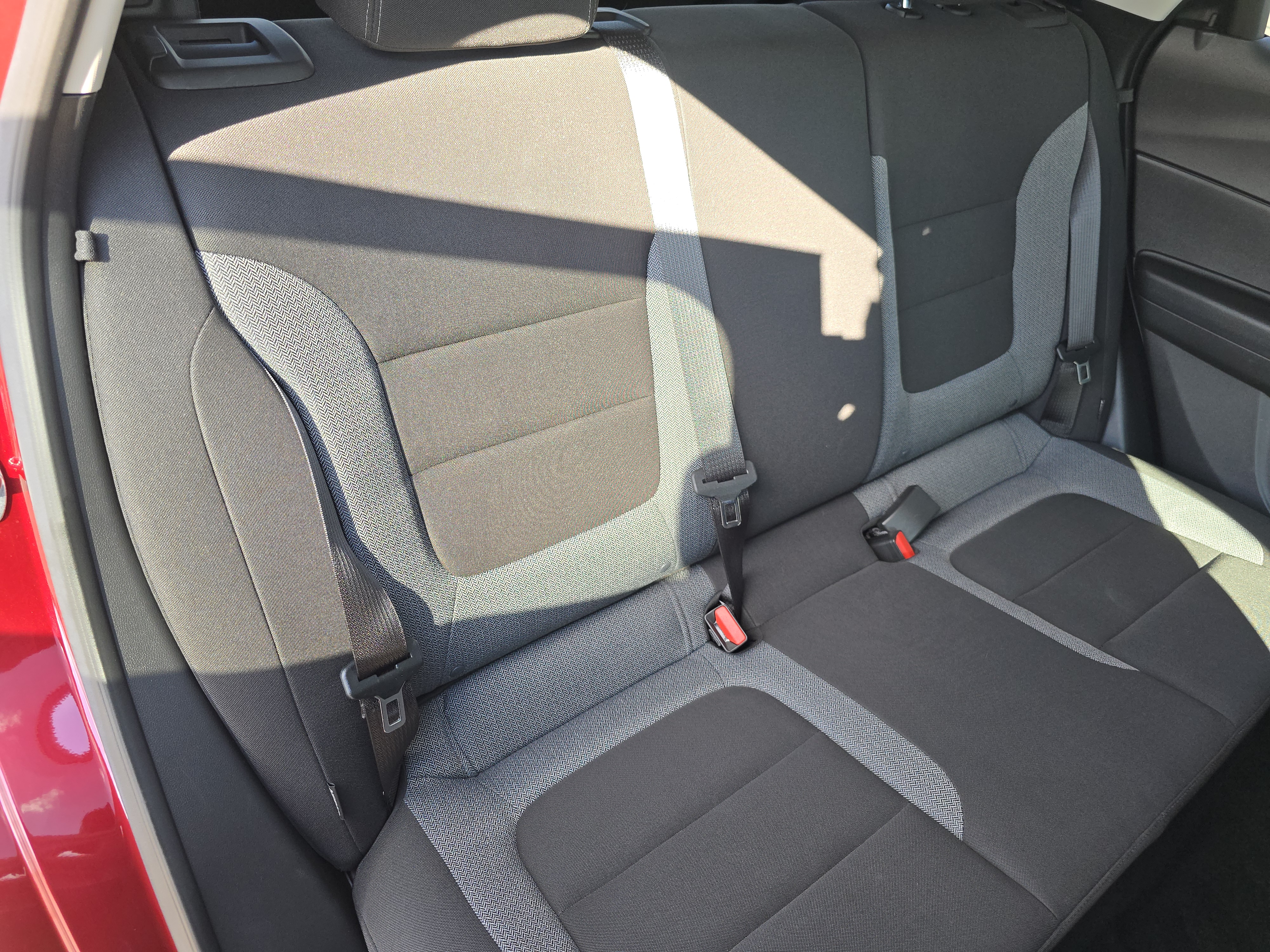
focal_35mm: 23
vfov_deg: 58.9
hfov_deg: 73.9
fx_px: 844
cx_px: 635
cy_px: 476
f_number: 1.7
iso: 50
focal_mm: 6.3
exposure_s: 1/180
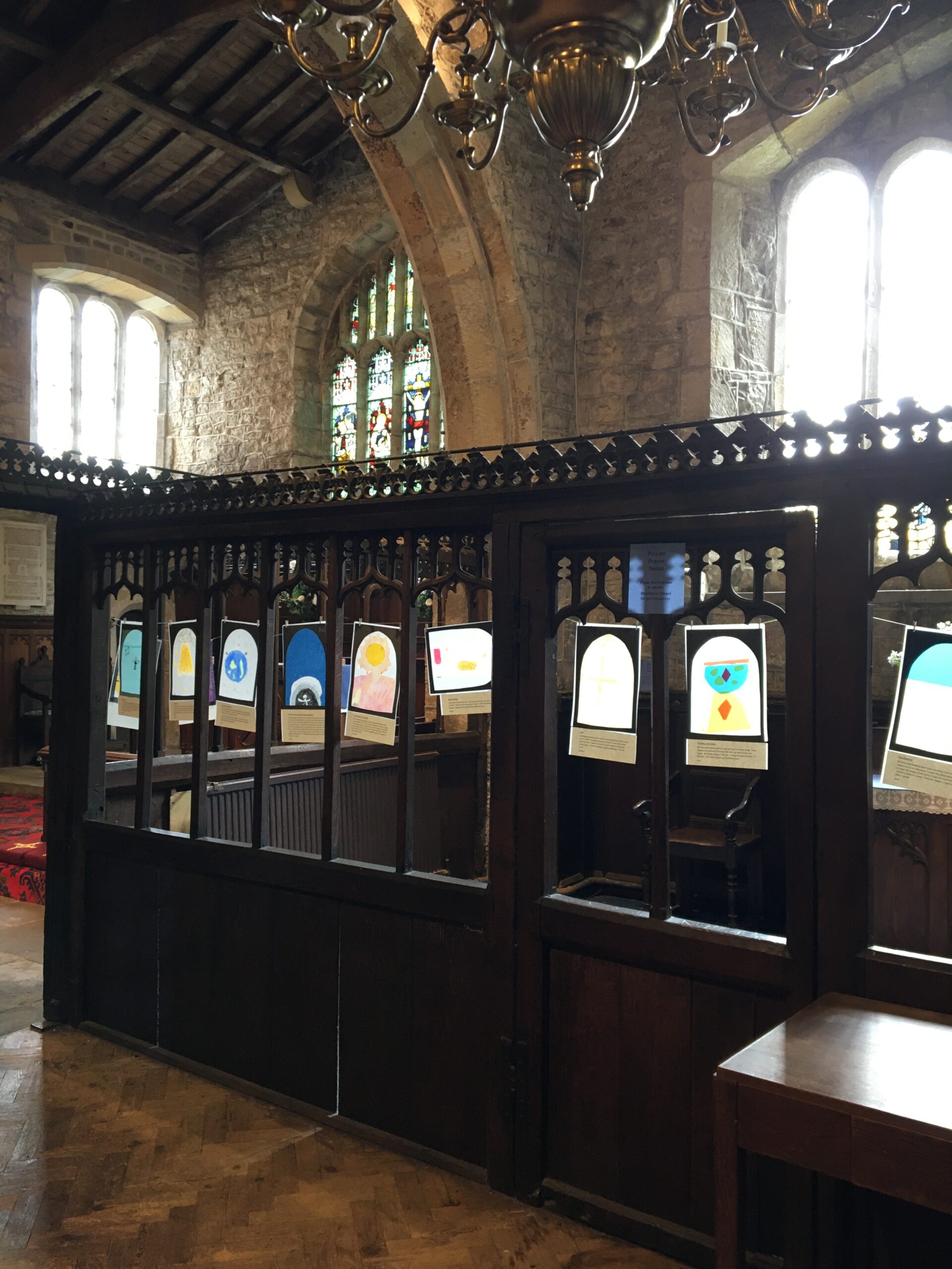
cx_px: 476
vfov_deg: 61.7
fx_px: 1063
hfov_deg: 48.2
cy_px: 634
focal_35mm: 29
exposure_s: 1/33
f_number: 2.2
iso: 125
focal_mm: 4.15
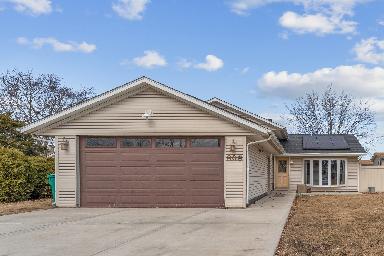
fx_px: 149
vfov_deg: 81.2
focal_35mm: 14
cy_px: 128
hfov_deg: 104.3
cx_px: 192
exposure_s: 1/1500
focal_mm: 14
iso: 400
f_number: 8
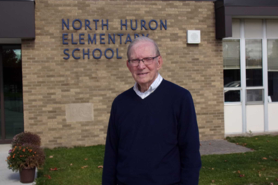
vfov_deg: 28.1
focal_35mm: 48
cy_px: 97
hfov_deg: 41.1
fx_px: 371
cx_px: 139
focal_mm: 8.3
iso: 80
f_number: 4.1
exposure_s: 1/600
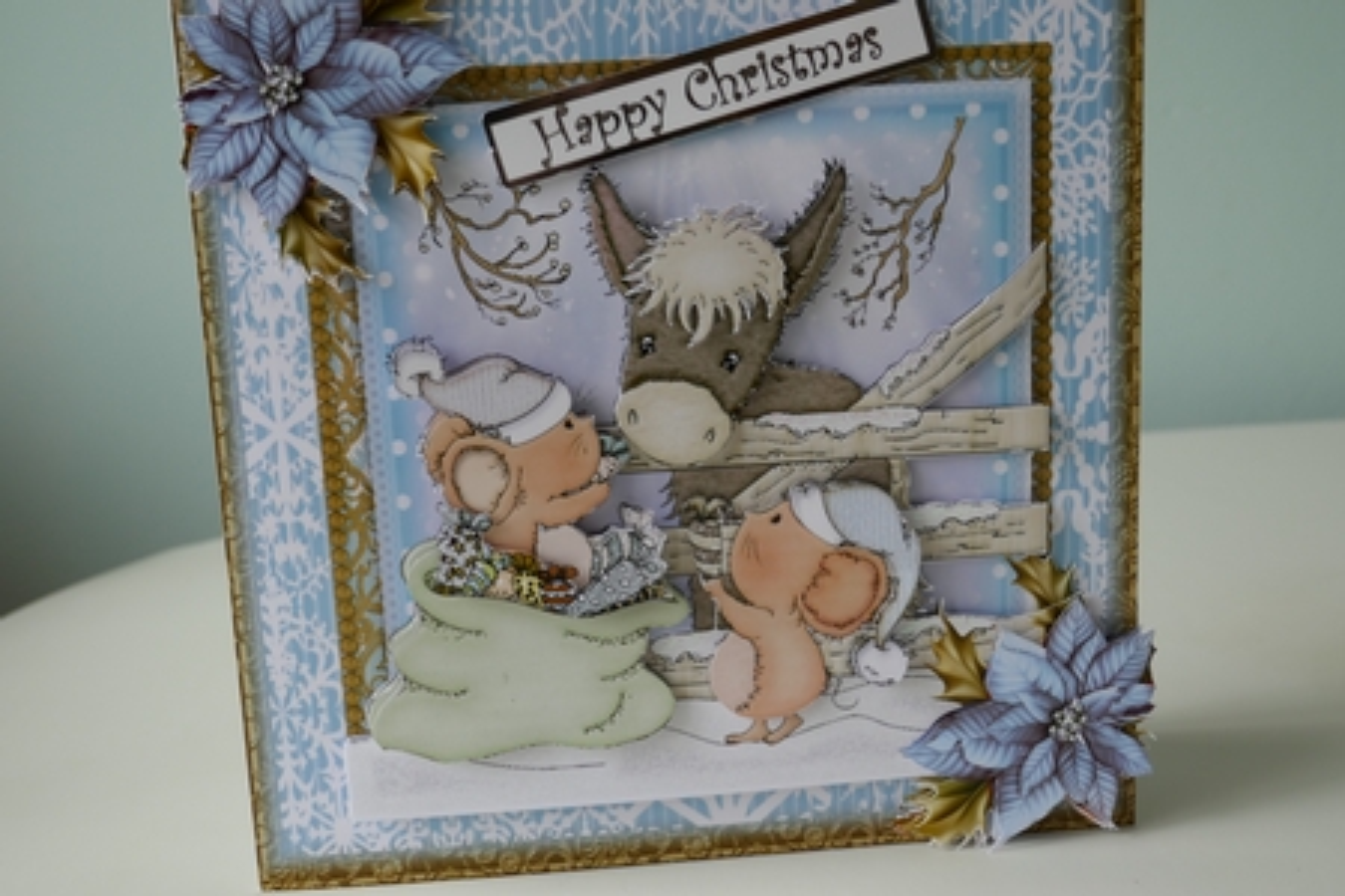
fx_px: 1569
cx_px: 672
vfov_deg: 31.9
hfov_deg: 46.4
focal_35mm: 42
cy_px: 448
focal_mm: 15.3
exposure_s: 1/80
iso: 250
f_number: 3.8
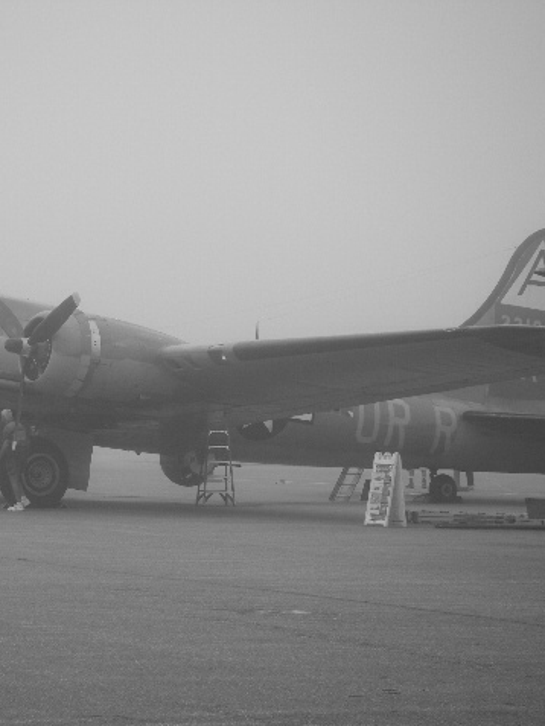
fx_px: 3210
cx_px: 158
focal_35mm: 153
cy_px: 362
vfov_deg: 12.9
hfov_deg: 9.7
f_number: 4
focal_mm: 18.9
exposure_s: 1/160
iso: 64
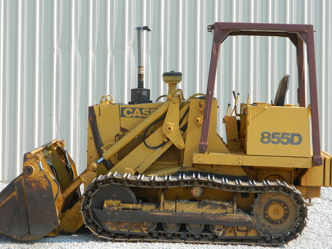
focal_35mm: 92
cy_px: 132
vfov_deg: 16.1
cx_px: 159
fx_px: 883
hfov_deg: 21.3
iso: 80
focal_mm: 15.1
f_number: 4.2
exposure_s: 1/400
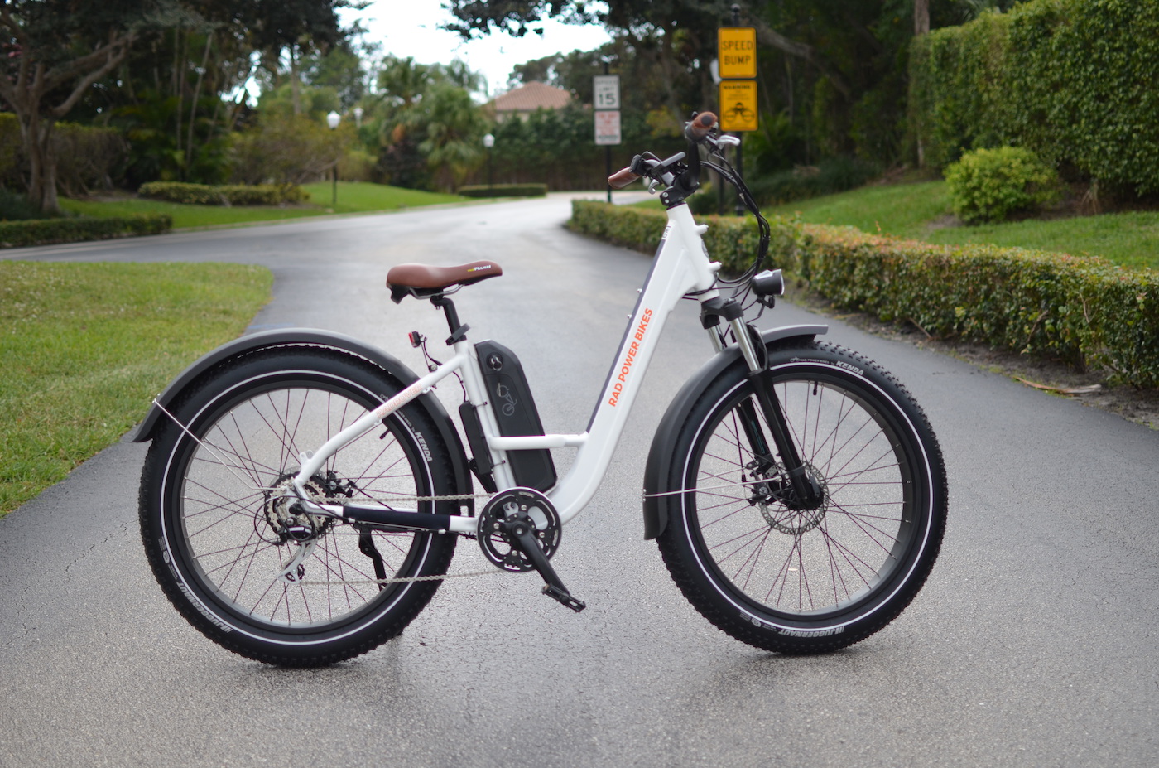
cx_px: 580
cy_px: 384
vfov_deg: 25.6
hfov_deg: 37.9
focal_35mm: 52
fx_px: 1687
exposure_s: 1/1250
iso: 250
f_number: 1.8
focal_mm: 35
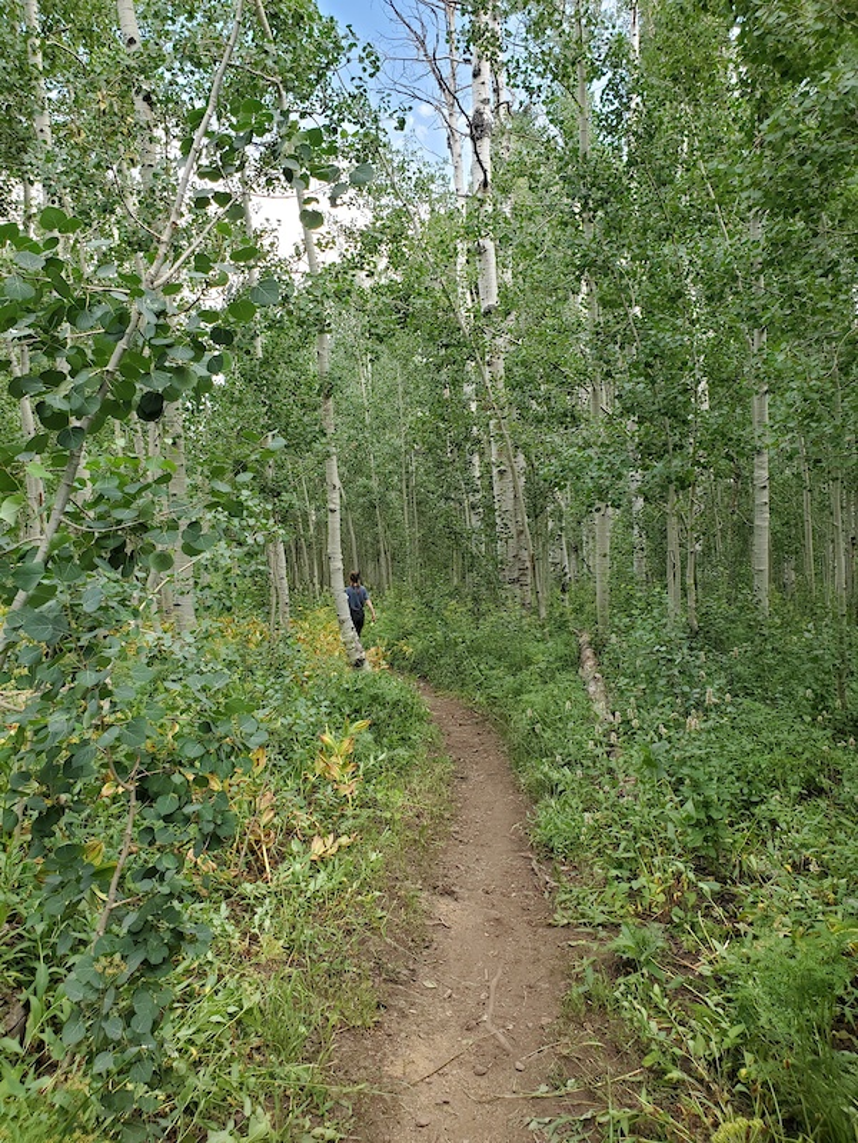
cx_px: 429
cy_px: 572
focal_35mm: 26
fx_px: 859
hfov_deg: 53.1
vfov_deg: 67.3
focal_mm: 4.3
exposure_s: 1/182
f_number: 2.4
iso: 50
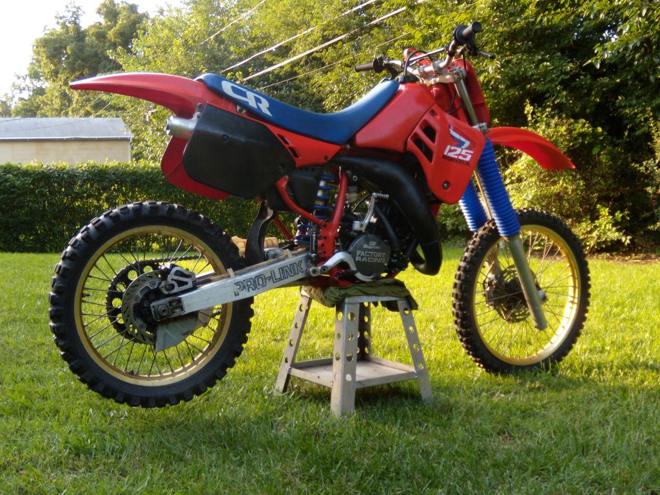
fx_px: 686
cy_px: 248
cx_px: 330
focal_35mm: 36
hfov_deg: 51.4
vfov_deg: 39.7
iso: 125
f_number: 3.6
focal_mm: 6.4
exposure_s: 1/60
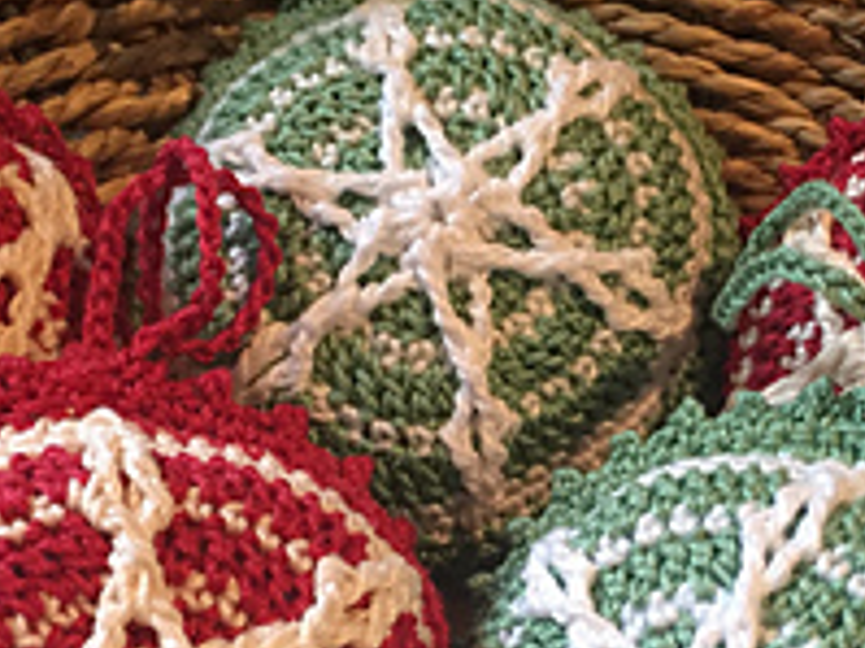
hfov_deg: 26.6
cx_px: 522
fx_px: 1823
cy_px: 541
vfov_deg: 19.9
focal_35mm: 73
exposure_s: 1/20
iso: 250
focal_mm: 4.15
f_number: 2.2
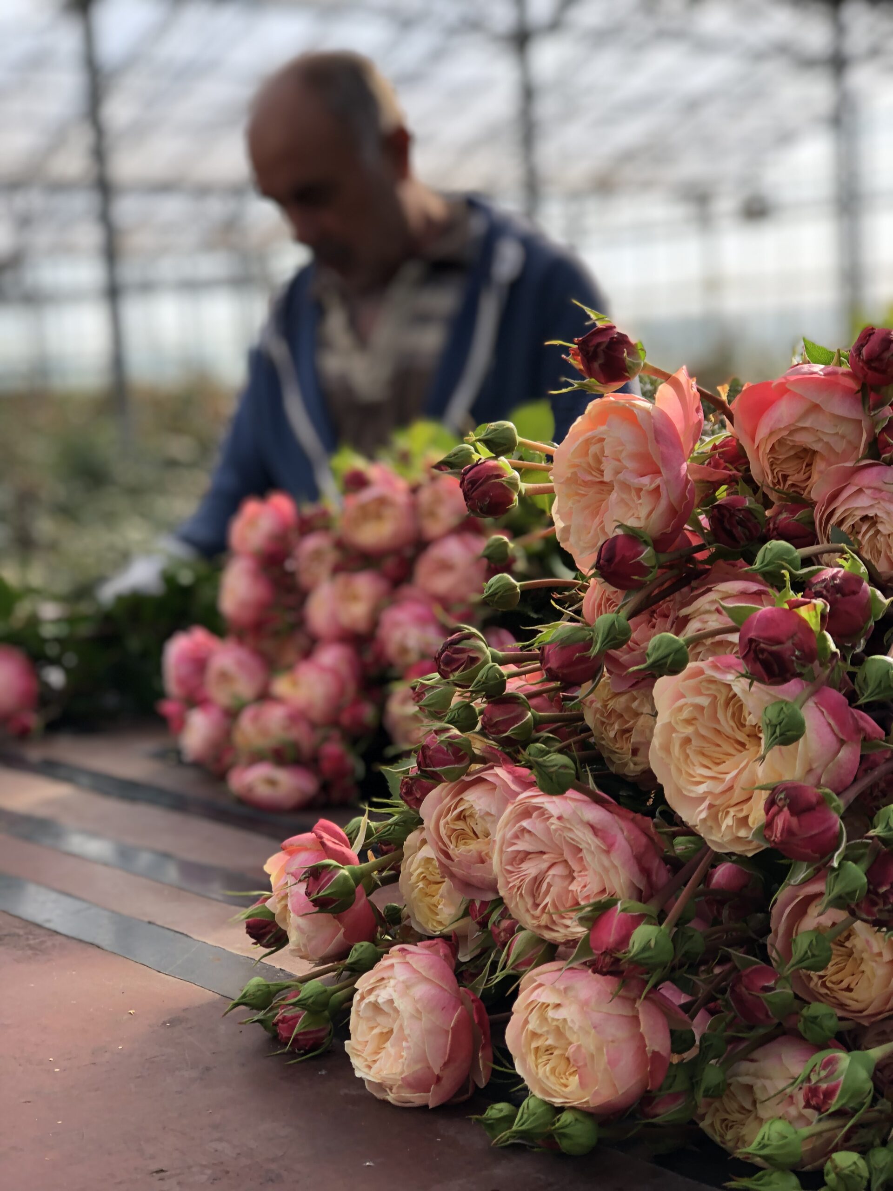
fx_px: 1961
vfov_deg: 33.8
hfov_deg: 25.7
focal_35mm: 57
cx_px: 446
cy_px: 596
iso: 20
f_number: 2.8
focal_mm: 6.6
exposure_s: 1/203
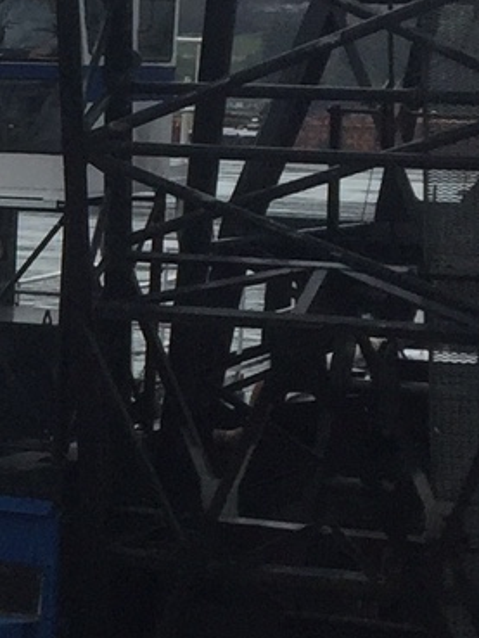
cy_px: 456
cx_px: -706
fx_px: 2969
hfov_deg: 8.4
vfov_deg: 12.2
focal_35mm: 161
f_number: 2.2
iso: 32
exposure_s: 1/1522
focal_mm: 4.15
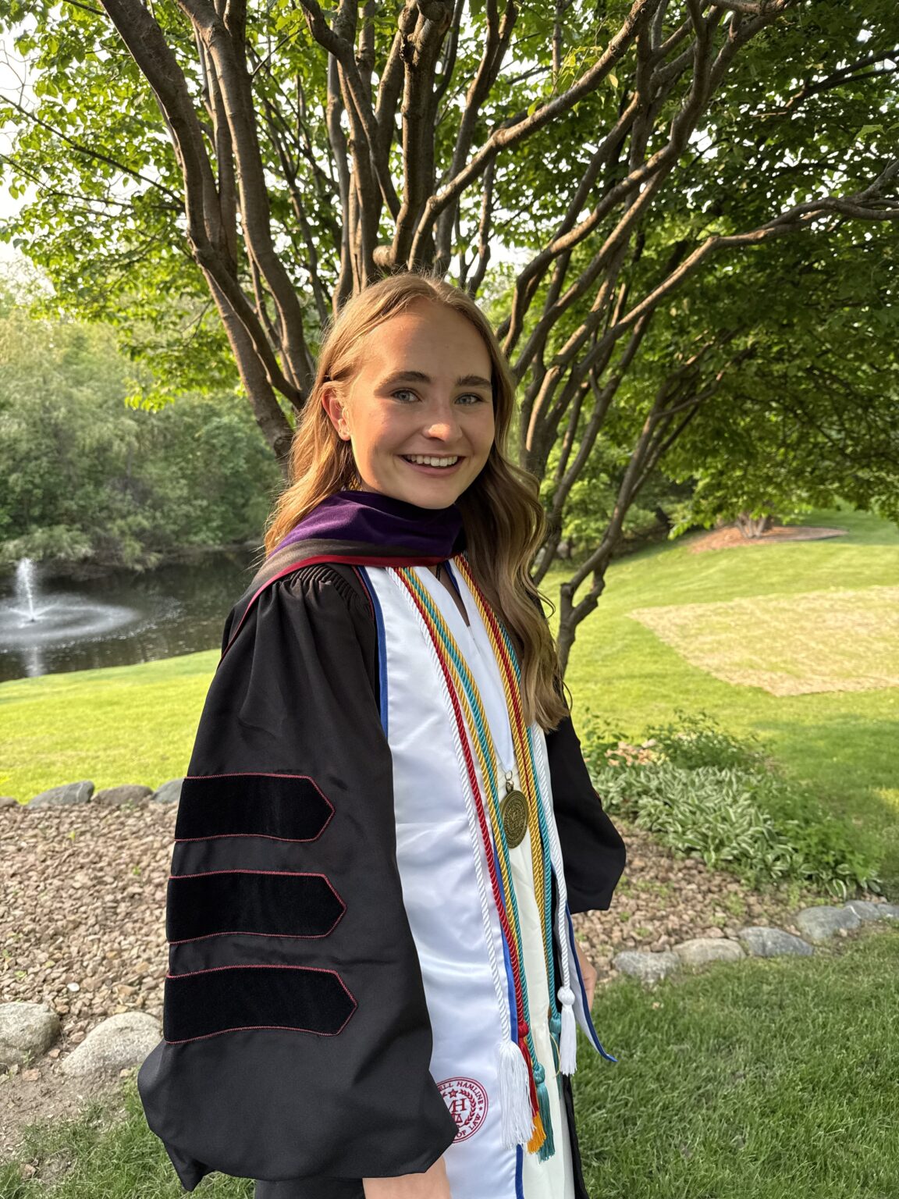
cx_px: 450
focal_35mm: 24
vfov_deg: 71.6
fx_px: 831
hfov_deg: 56.8
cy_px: 600
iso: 80
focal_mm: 6.76
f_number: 1.78
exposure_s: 1/464
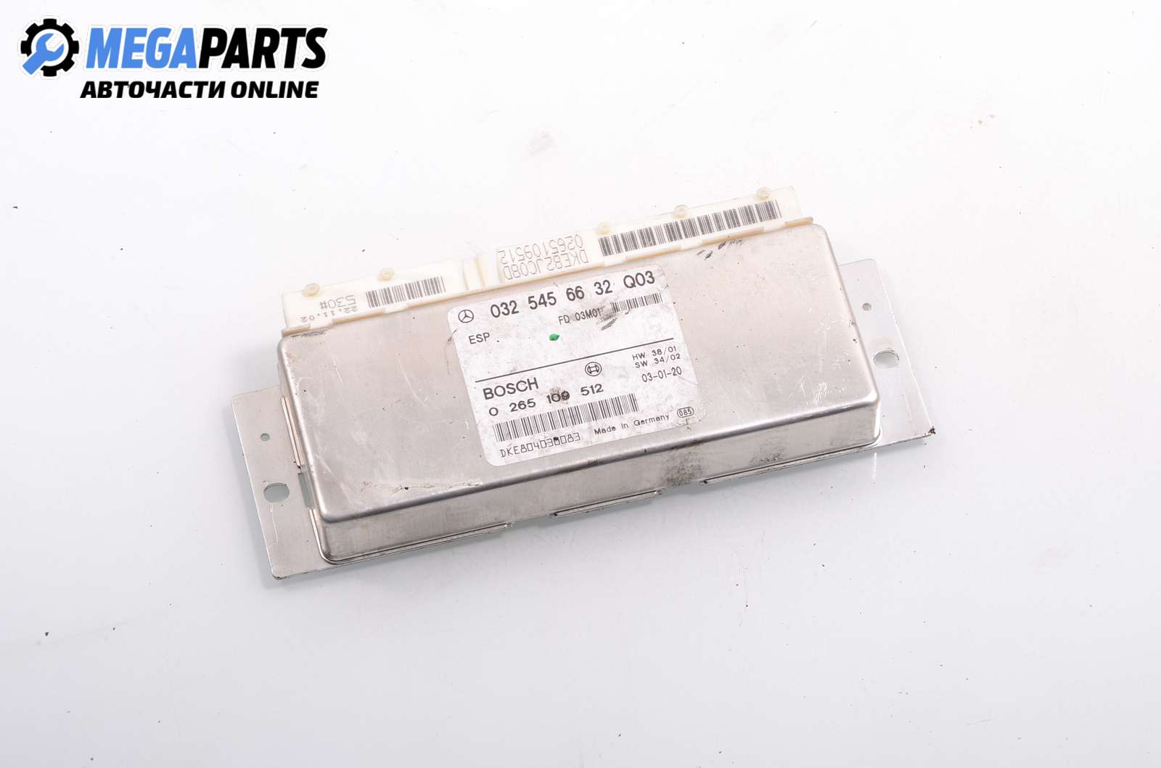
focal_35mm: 158
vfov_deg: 8.7
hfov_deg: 13.1
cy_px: 384
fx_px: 5068
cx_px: 580
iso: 200
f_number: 14
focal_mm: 105
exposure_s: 1/160
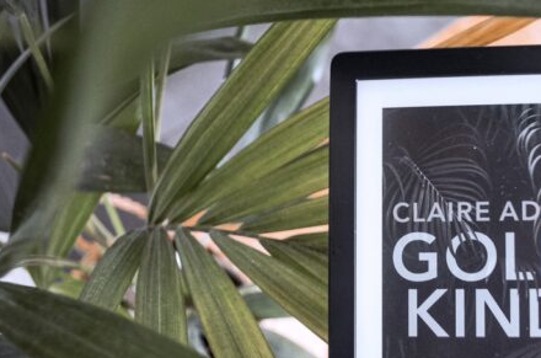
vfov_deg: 30.8
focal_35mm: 43
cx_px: 406
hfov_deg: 44.0
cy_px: 236
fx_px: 645
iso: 1600
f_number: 3.5
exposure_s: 1/15
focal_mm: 18
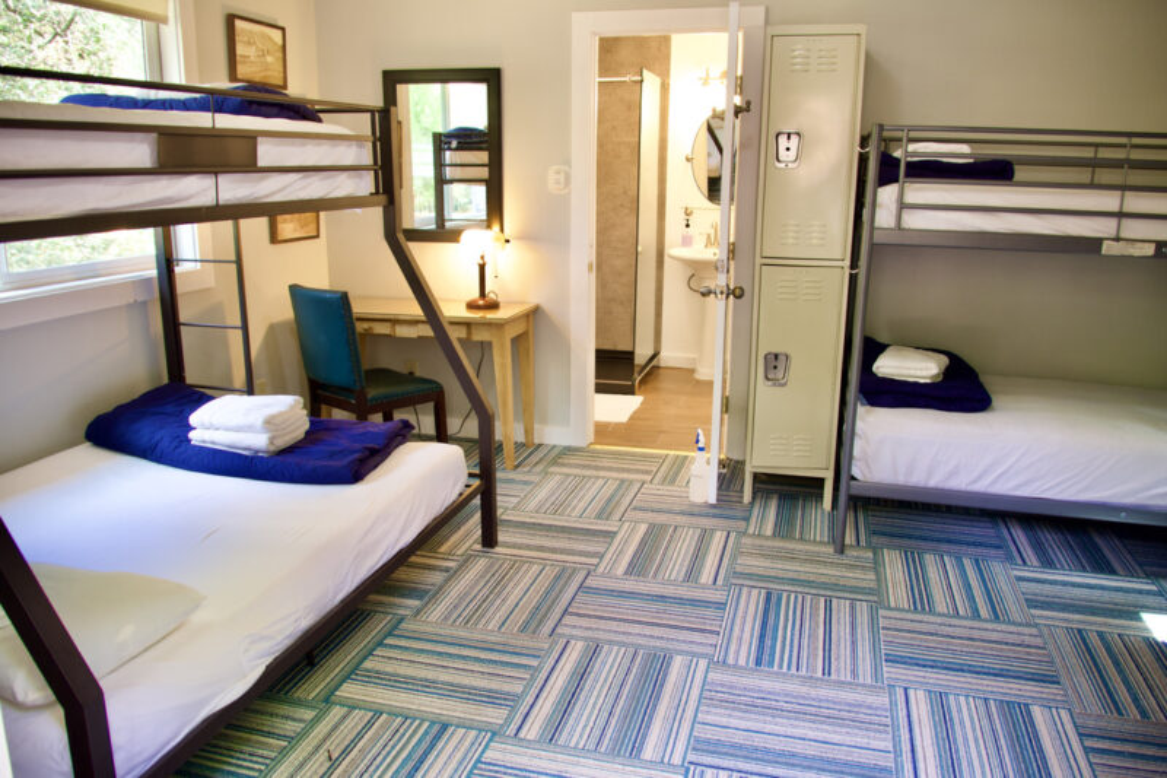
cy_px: 389
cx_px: 584
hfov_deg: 65.5
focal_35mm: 28
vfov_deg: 46.4
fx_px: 907
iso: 640
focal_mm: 18.5
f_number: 3.5
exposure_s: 1/26
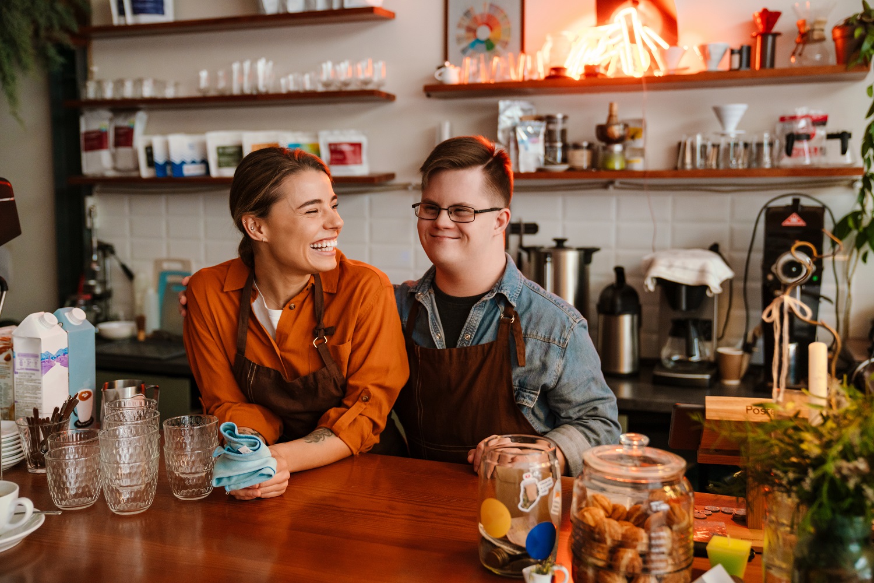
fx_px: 898
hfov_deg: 51.9
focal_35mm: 37
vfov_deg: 35.9
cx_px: 437
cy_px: 292
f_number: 2.8
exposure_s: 1/80
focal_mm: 37
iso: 1600
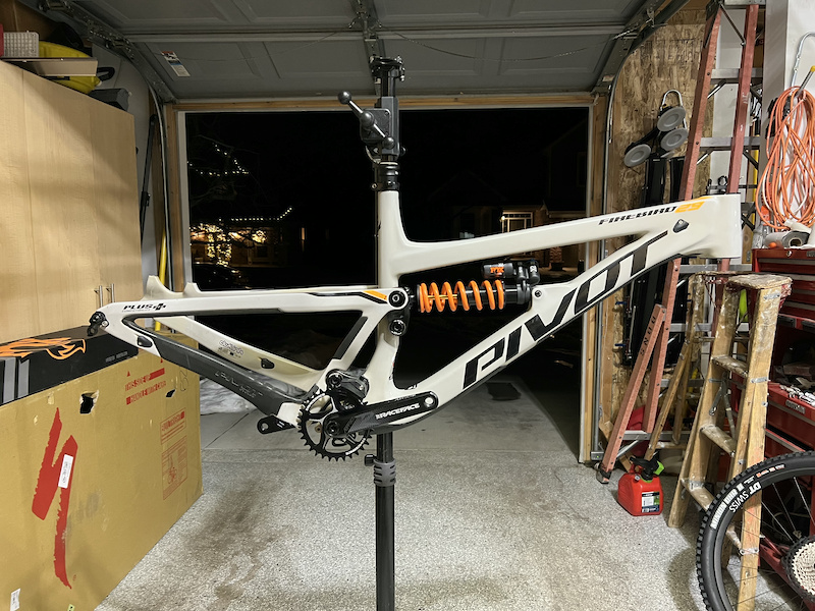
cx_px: 408
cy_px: 306
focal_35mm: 26
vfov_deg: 53.1
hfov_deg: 67.3
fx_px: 612
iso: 250
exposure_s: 1/60
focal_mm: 5.7
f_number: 1.5
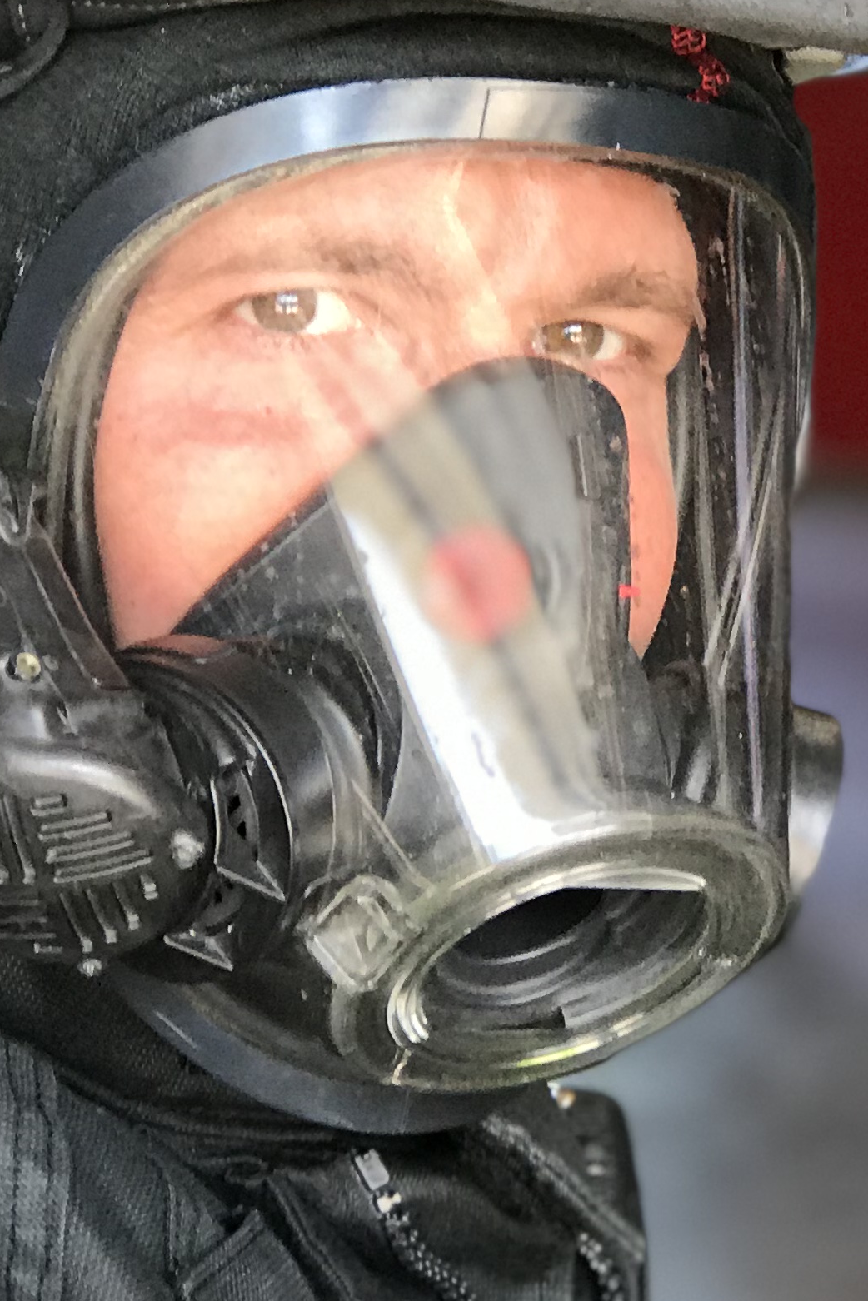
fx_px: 5531
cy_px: 543
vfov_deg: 13.4
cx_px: 870
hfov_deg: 8.9
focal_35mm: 153
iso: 64
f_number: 2.8
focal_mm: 6.6
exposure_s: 1/60
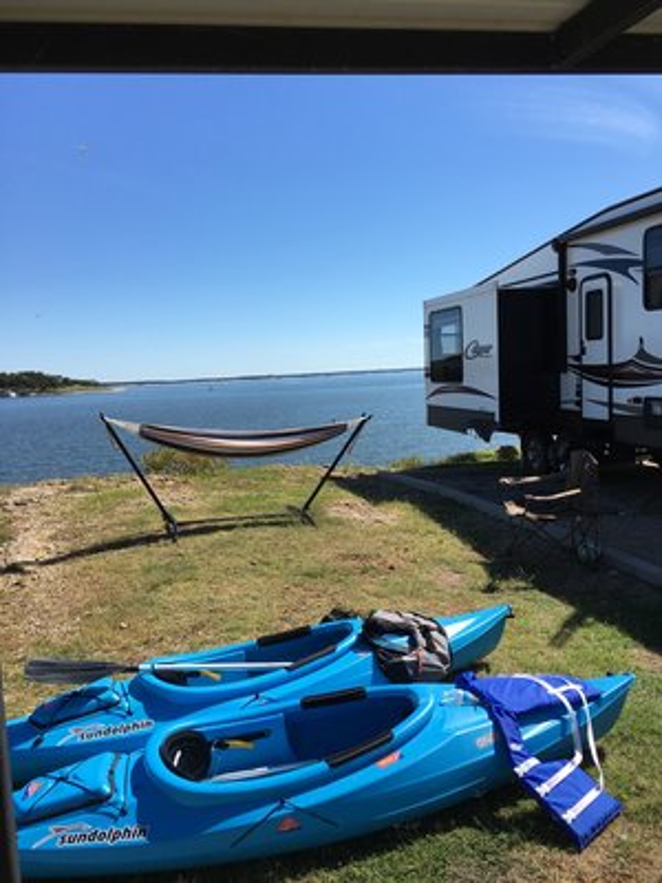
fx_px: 739
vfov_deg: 61.7
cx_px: 331
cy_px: 442
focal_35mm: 29
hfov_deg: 48.2
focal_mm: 4.15
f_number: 2.2
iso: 25
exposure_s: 1/1637
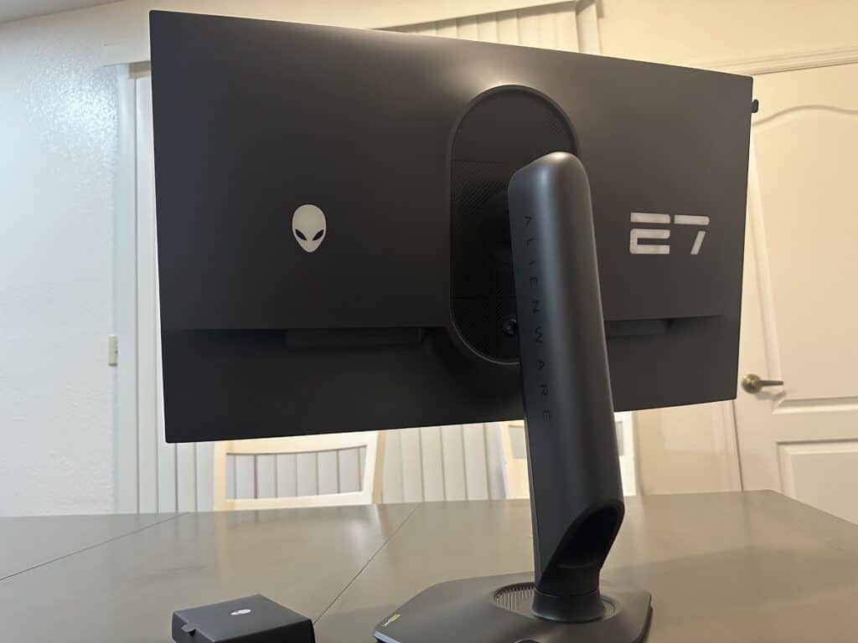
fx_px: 595
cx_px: 429
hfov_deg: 71.6
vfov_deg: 56.8
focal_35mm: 24
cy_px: 322
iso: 800
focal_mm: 6.86
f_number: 1.78
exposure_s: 1/60
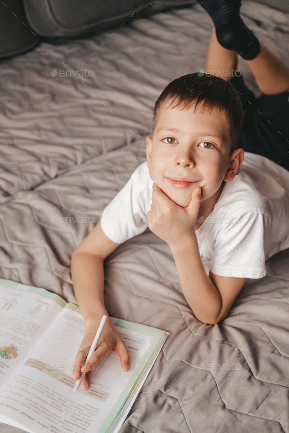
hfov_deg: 25.5
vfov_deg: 37.5
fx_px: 638
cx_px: 144
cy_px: 216
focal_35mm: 53
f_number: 2
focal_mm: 35
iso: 800
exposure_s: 1/160
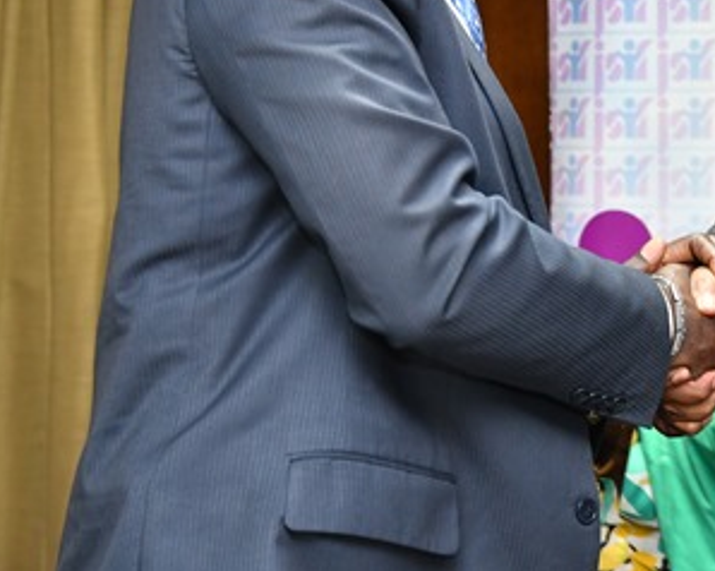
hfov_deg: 16.3
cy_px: 61
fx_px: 2432
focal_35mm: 115
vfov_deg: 13.3
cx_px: 753
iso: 1600
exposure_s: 1/100
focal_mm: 38
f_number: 4.5
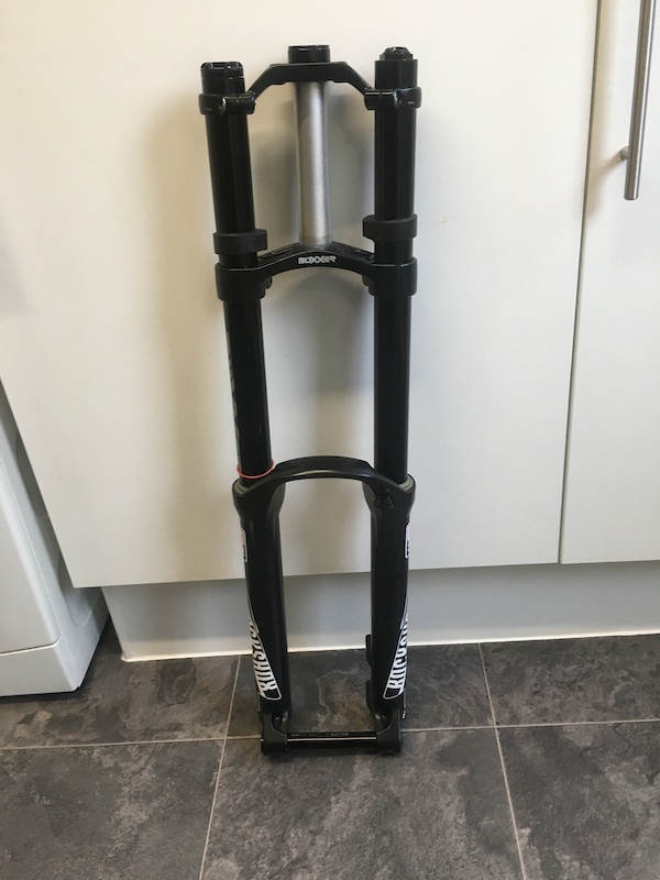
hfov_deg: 48.2
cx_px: 330
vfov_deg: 61.7
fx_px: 737
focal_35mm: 29
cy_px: 440
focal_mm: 4.15
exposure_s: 1/33
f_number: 2.2
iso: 64
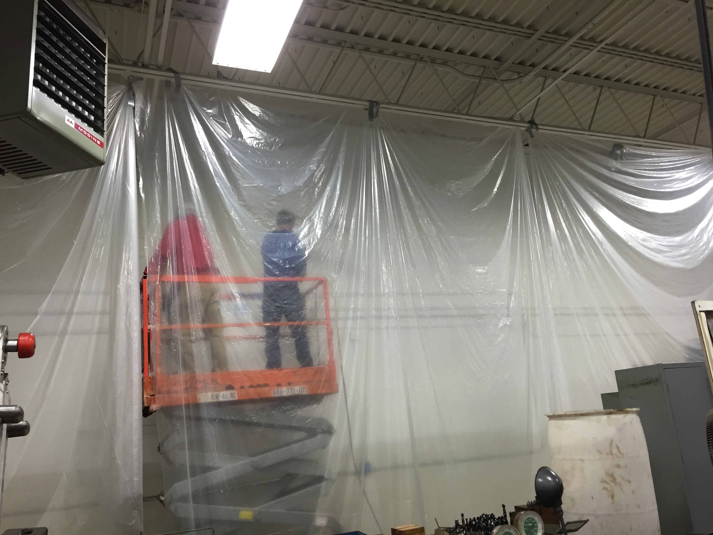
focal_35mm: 29
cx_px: 356
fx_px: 597
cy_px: 268
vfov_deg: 48.2
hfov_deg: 61.7
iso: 50
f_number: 2.2
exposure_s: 1/30
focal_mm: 4.15
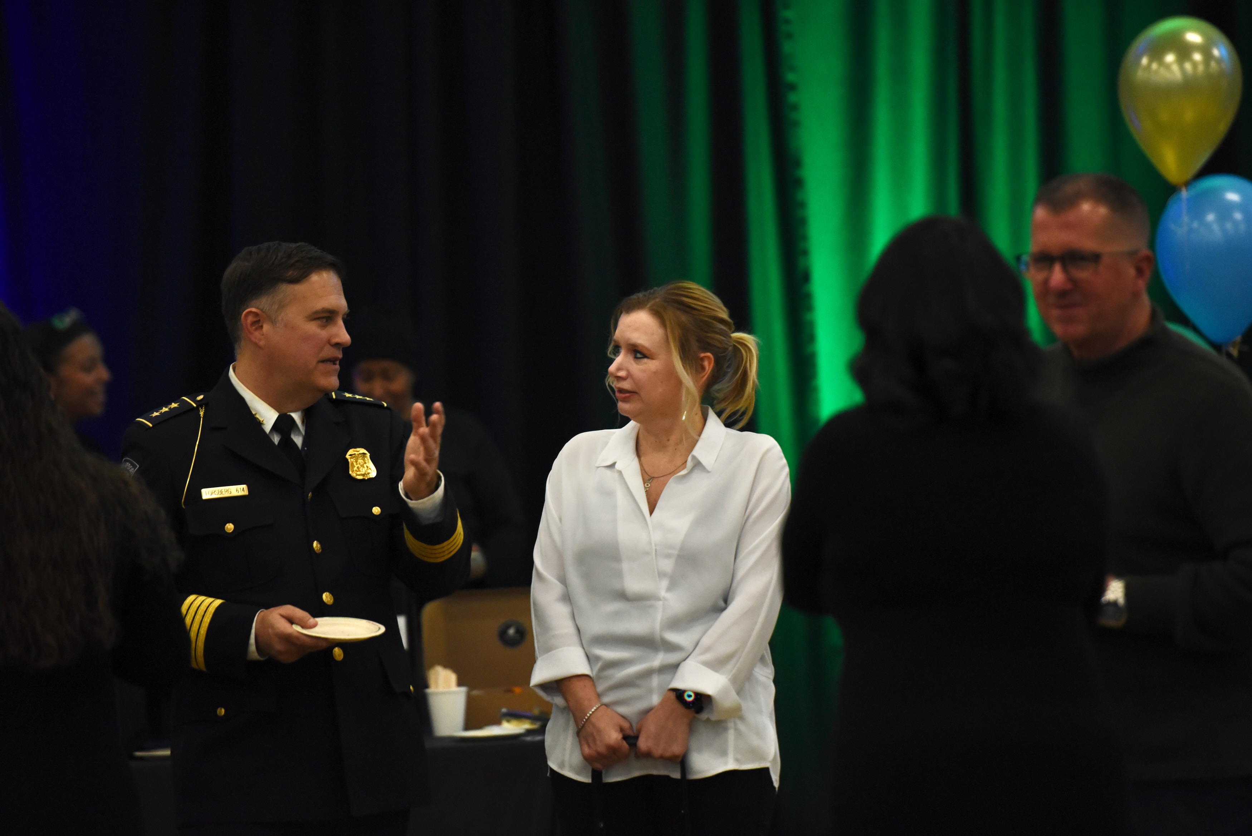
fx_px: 6958
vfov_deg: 6.9
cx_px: 626
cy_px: 418
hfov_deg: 10.3
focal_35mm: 200
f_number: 2.8
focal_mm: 200
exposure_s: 1/320
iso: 3200
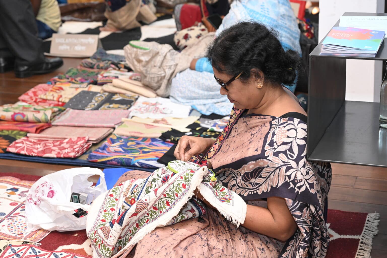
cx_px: 194
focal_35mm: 75
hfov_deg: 27.0
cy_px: 129
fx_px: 806
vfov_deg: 18.2
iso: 2000
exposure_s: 1/160
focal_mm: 75
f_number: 5.6
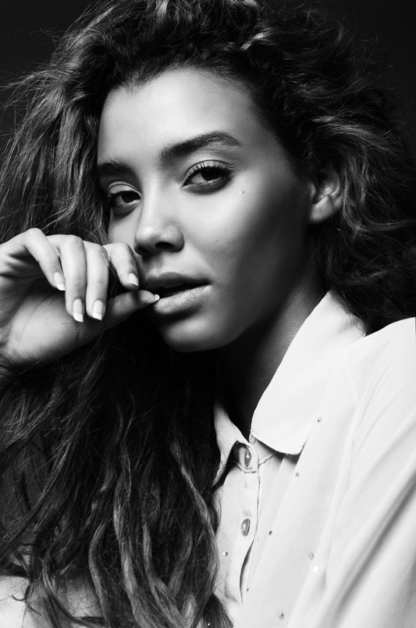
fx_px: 1959
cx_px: 208
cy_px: 314
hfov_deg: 12.1
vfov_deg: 18.2
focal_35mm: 112
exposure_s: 1/250
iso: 200
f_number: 10
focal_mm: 75
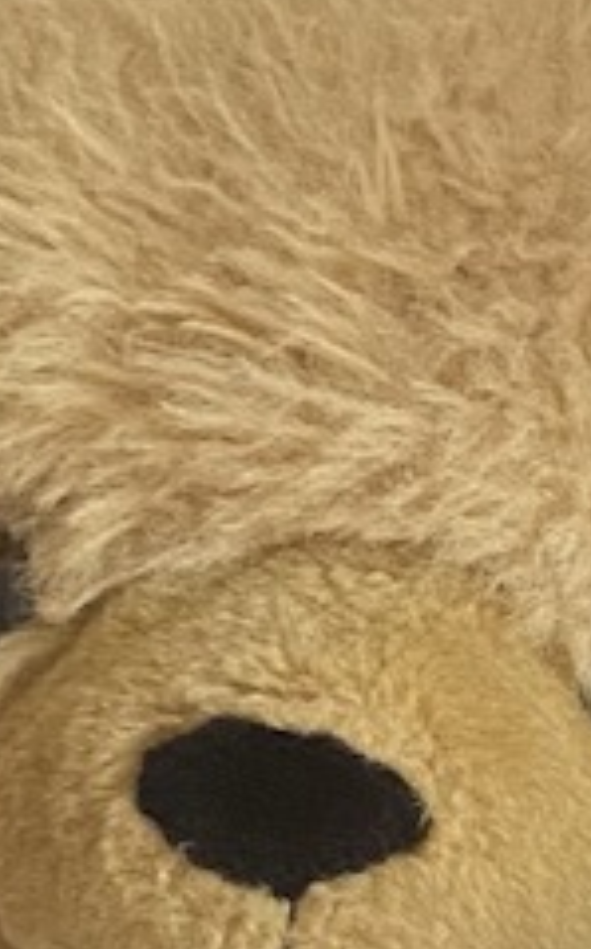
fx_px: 3976
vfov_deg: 13.4
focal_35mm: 154
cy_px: 999
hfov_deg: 7.9
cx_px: 1368
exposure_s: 1/33
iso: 400
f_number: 1.8
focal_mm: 4.25
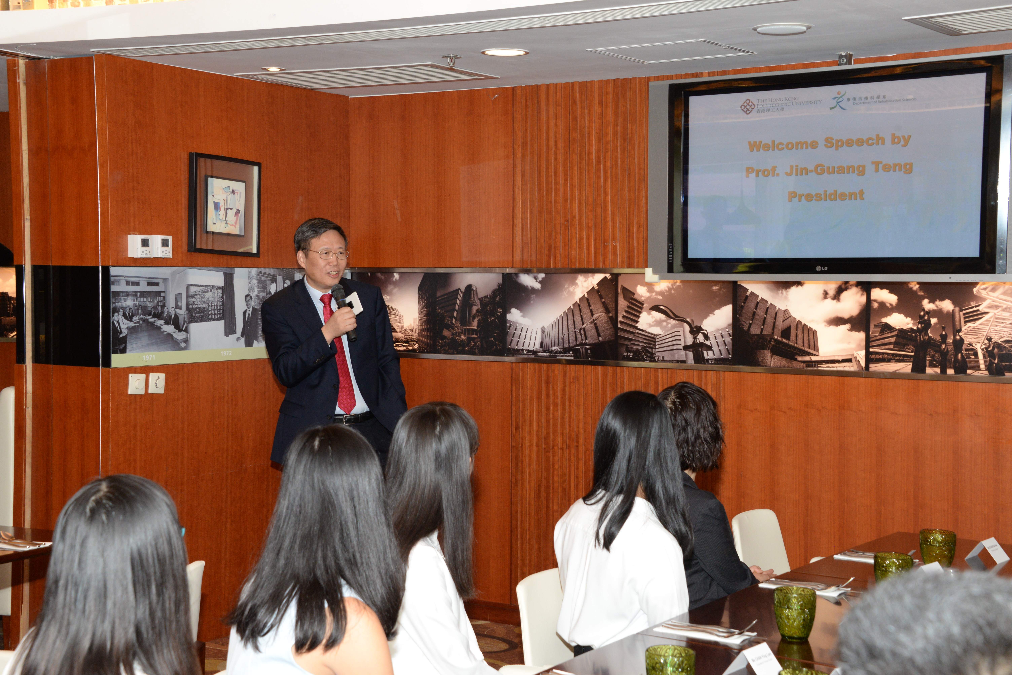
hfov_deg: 34.5
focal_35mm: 58
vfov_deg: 23.4
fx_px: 1631
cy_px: 338
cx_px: 506
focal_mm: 58
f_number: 9
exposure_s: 1/60
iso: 1600
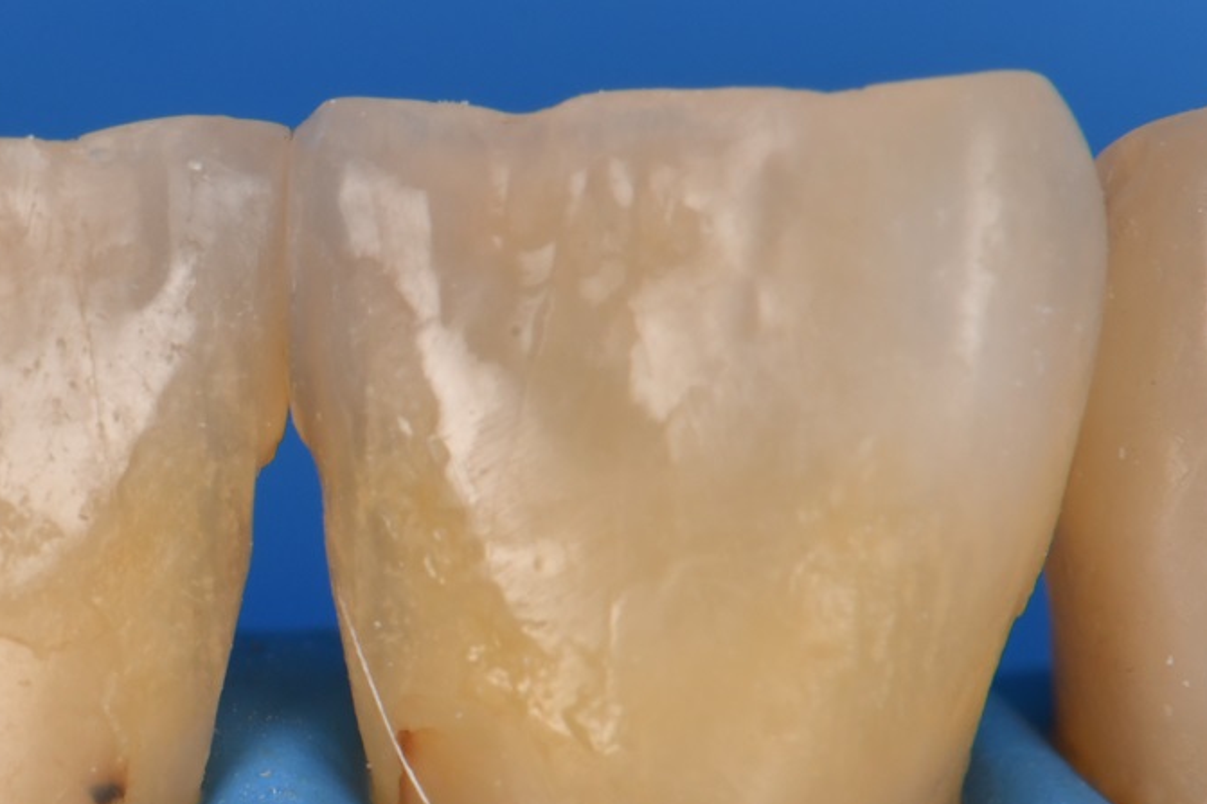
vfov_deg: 4.3
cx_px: 246
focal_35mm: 323
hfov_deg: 6.4
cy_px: 451
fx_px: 10826
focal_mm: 105
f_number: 32
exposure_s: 1/160
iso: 200
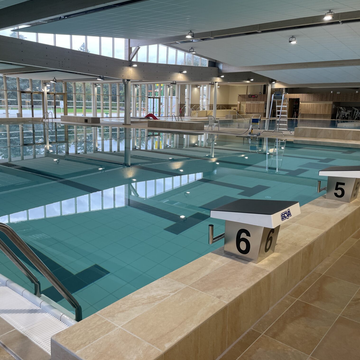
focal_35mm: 31
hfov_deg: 52.3
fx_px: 365
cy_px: 180
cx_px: 148
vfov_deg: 52.5
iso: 40
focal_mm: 4.2
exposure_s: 1/100
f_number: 1.6
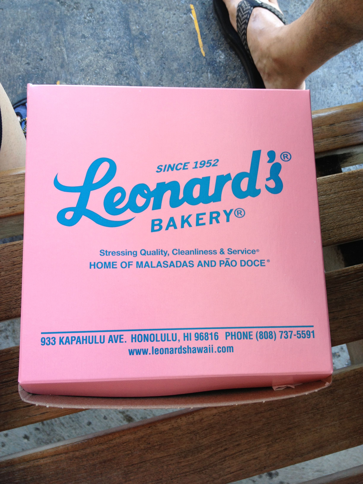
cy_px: 242
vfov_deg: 52.6
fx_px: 489
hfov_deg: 40.7
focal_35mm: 35
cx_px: 182
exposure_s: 1/40
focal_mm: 4.28
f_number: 2.4
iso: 50
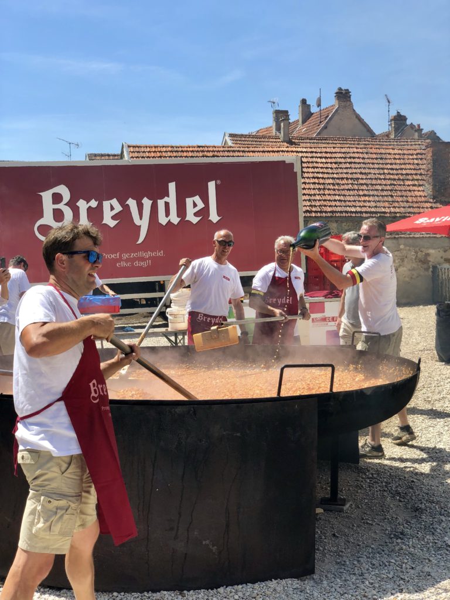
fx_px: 901
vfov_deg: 36.8
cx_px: 225
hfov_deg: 28.0
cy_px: 300
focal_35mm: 52
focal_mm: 6
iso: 16
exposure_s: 1/666
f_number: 2.4
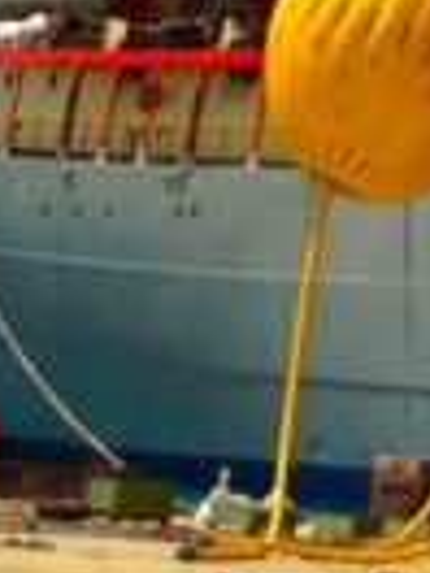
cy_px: -1485
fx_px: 4240
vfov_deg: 6.6
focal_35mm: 256
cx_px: 1481
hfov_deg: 5.3
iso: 50
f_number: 2.4
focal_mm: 4.12
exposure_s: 1/3195
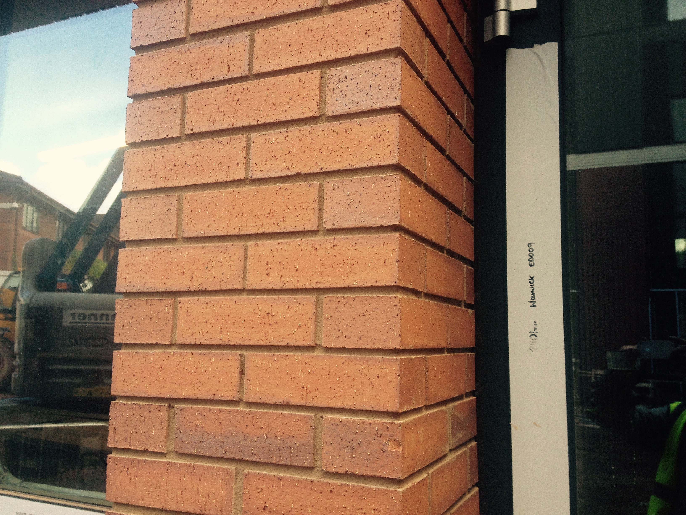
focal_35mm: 35
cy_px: 258
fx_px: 694
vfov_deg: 40.7
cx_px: 343
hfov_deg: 52.6
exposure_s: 1/120
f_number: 2.4
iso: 64
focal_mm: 4.28
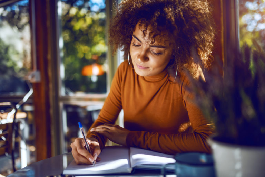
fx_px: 258
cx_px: 132
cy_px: 88
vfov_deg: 37.9
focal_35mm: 35
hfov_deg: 54.4
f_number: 1.4
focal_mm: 35
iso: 200
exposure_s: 1/2500
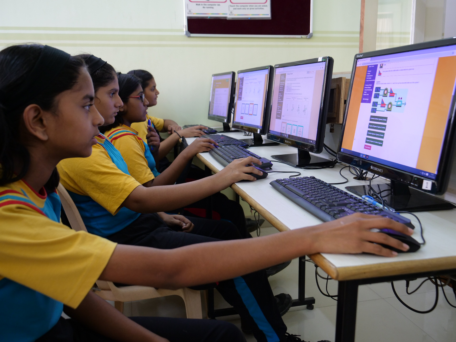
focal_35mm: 32
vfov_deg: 44.2
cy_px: 171
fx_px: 422
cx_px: 228
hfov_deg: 56.8
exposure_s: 1/60
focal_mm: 16
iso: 640
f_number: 3.1
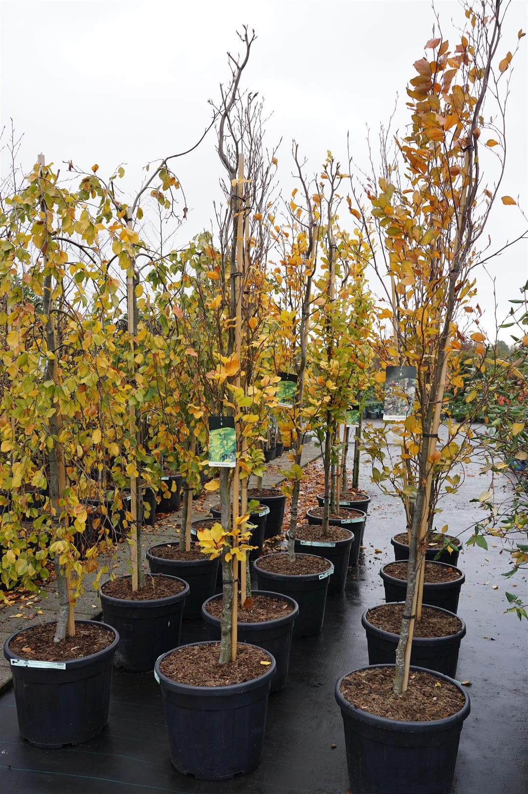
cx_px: 264
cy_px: 397
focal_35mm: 32
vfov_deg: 58.8
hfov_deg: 41.1
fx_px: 705
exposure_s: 1/125
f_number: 7.1
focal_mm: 32
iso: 500
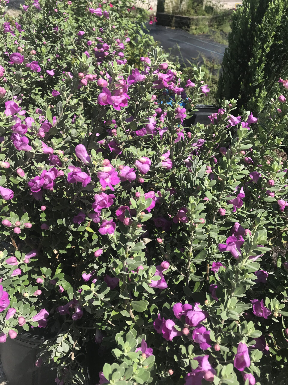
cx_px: 144
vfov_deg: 63.4
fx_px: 311
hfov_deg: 49.7
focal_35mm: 28
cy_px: 192
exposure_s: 1/1623
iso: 20
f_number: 1.8
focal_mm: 3.99
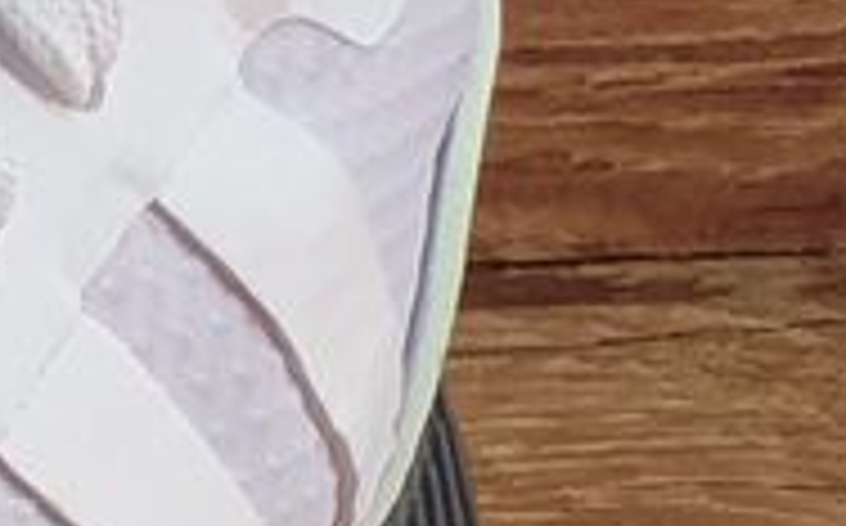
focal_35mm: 176
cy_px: 922
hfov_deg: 9.2
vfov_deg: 7.2
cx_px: -1791
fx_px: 4053
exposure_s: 1/40
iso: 160
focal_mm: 4.32
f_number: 1.5
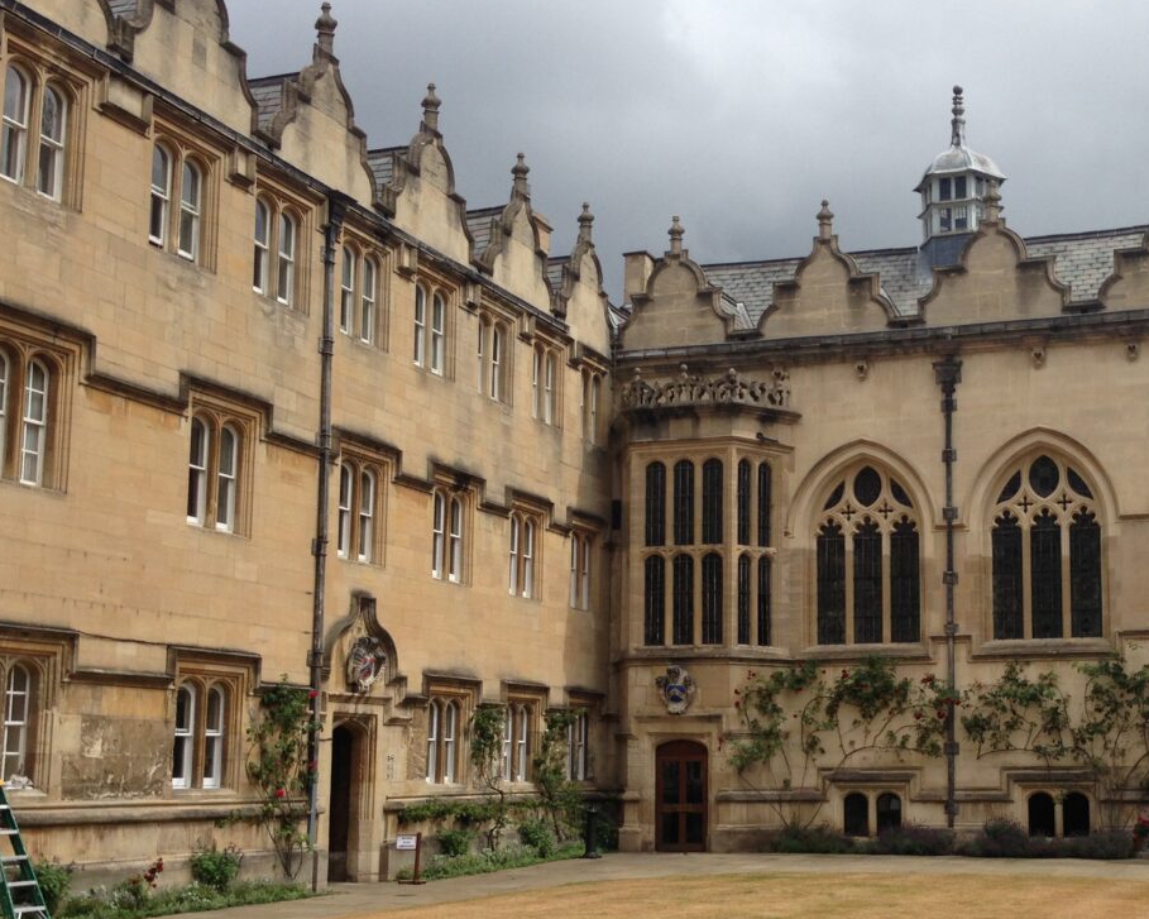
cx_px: 827
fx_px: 1768
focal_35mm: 52
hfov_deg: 35.4
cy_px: 545
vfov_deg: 29.1
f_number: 2.4
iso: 50
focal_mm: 4.13
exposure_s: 1/1355
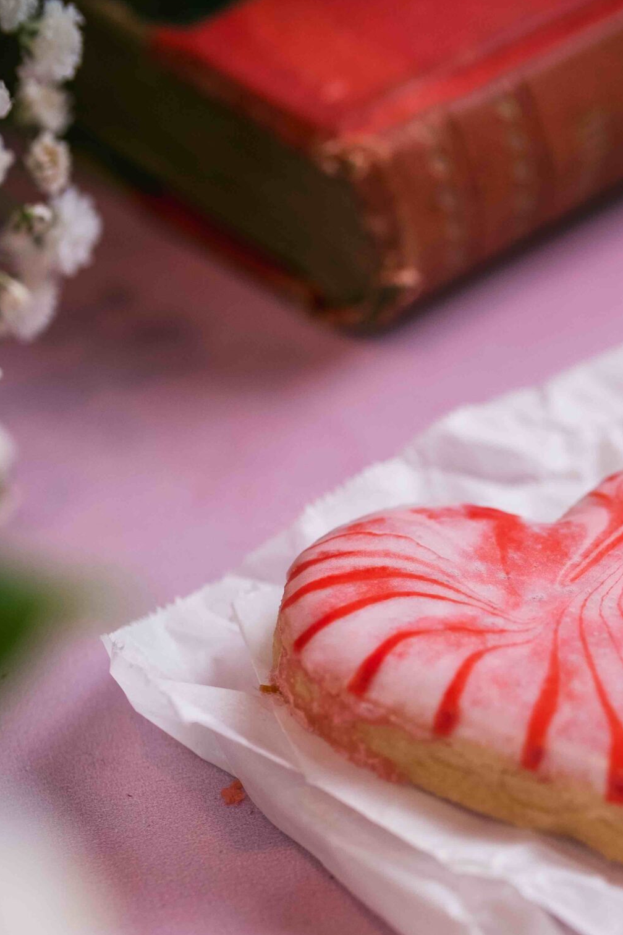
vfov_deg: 8.1
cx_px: 456
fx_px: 6593
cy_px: 785
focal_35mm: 254
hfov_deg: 5.4
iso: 400
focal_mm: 100
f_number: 3.5
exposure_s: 1/160
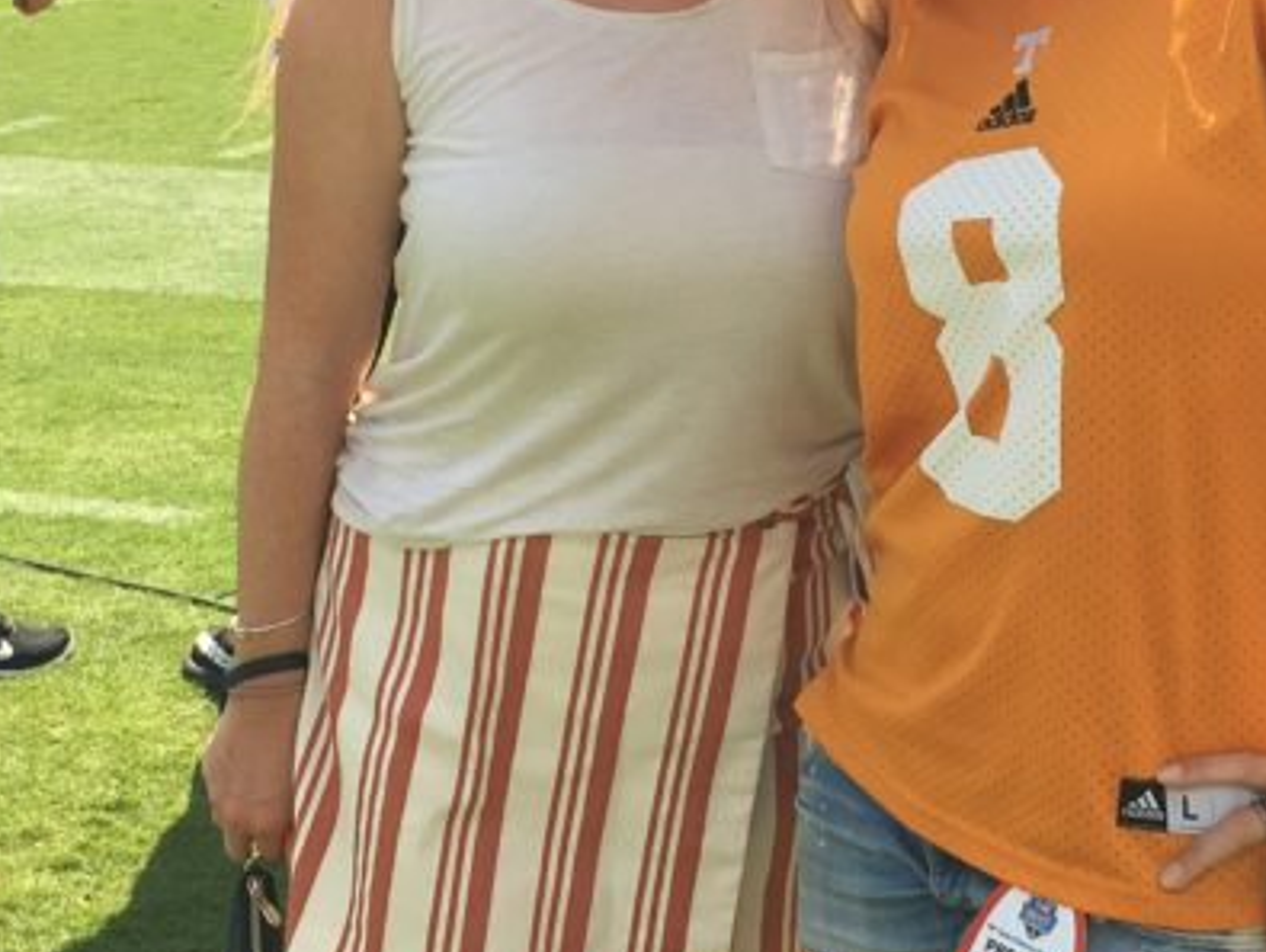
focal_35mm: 88
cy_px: 186
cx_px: 705
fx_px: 3221
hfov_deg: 22.2
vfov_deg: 16.7
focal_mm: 4.15
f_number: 2.2
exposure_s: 1/874
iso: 25
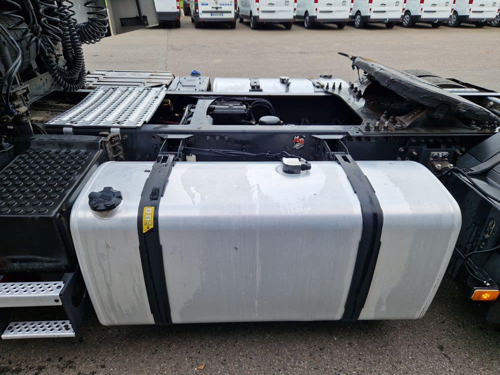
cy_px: 188
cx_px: 250
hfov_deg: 73.9
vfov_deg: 58.9
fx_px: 332
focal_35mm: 23
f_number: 1.8
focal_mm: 5.4
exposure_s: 1/2725
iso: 50
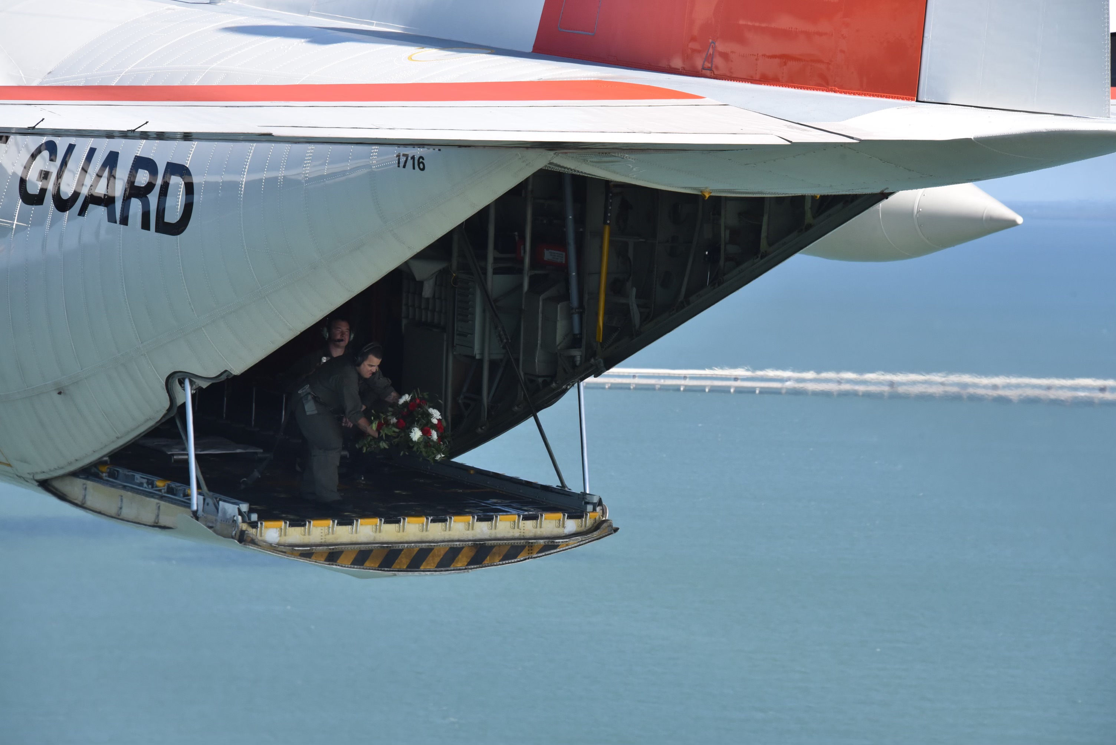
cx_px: 558
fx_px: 6202
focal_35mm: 200
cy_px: 372
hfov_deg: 10.3
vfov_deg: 6.9
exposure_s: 1/2000
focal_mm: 200
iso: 1600
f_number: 11
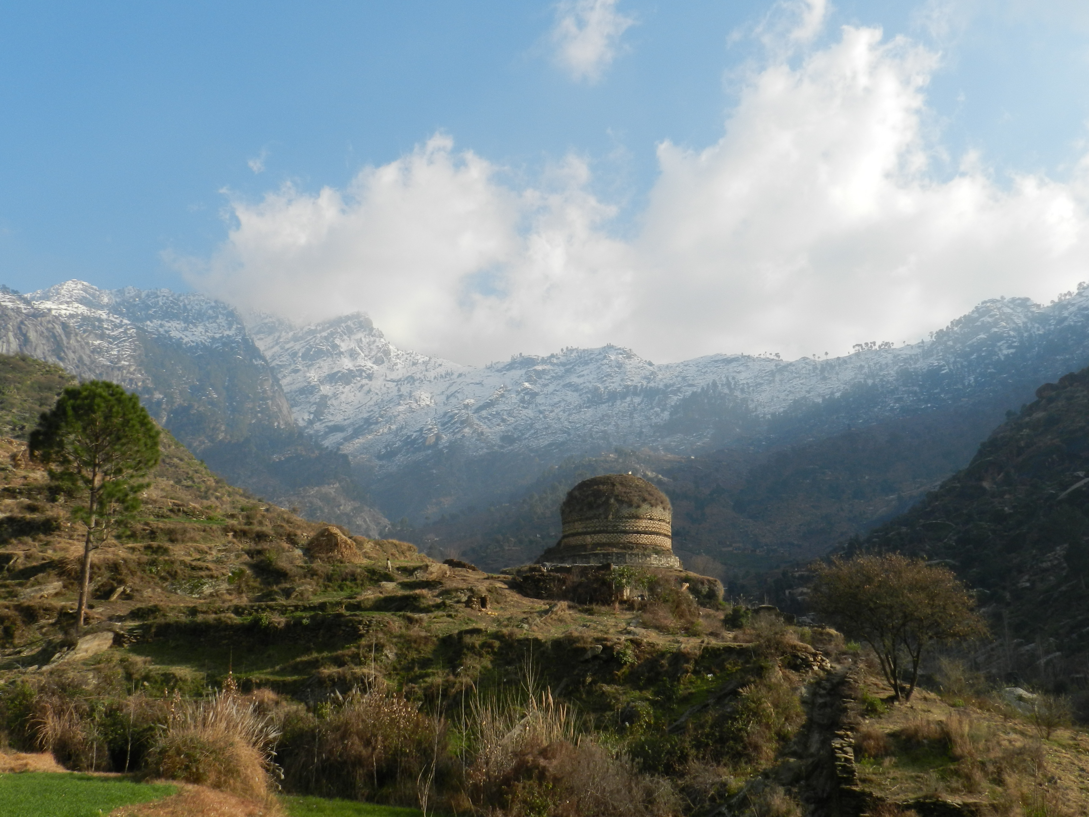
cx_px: 544
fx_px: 1195
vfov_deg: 37.7
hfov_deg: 49.0
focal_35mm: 38
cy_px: 408
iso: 160
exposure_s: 1/320
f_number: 6.3
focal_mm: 6.7
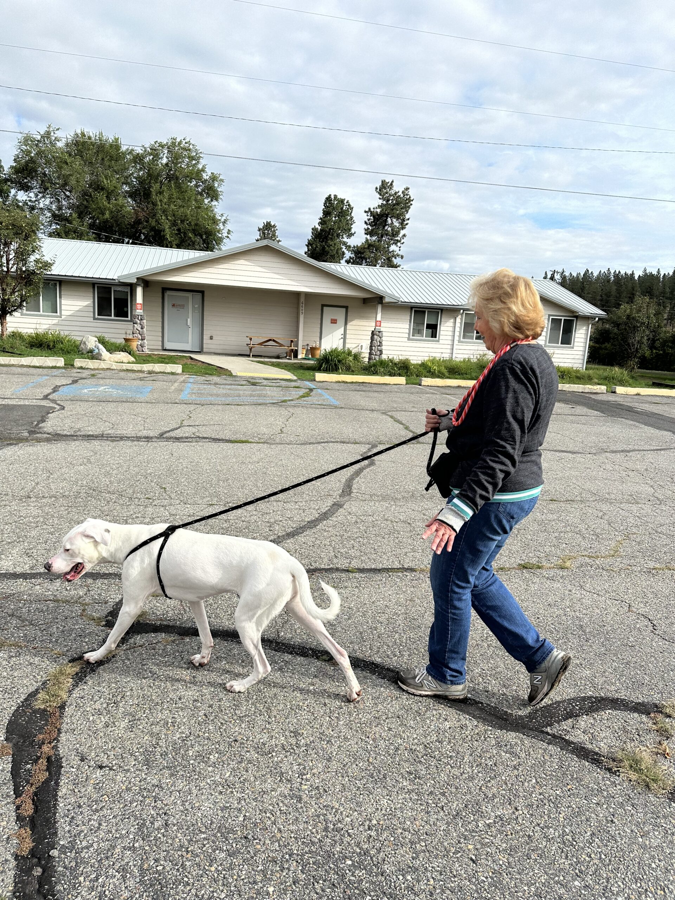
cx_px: 338
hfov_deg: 56.8
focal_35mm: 24
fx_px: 624
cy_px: 450
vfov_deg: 71.6
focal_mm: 6.86
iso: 80
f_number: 1.78
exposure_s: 1/3861
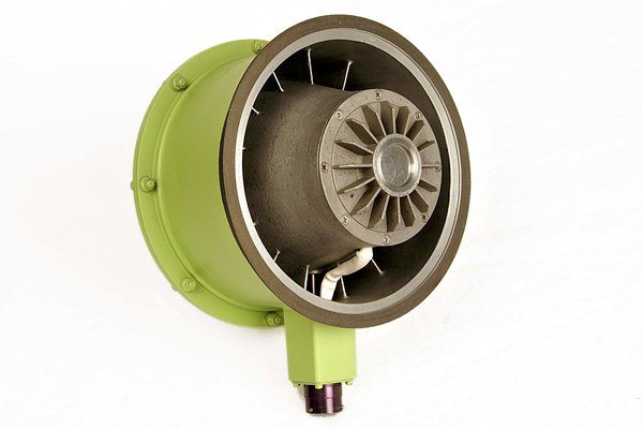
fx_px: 1072
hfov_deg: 33.4
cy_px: 214
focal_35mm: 60
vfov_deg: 22.6
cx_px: 322
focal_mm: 40
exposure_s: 1/60
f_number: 20
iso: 100
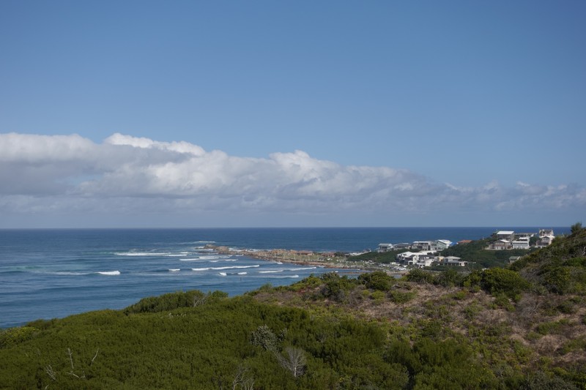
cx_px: 293
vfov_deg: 23.8
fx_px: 928
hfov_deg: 35.1
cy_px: 195
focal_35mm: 57
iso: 125
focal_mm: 21.46
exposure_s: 1/250
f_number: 4
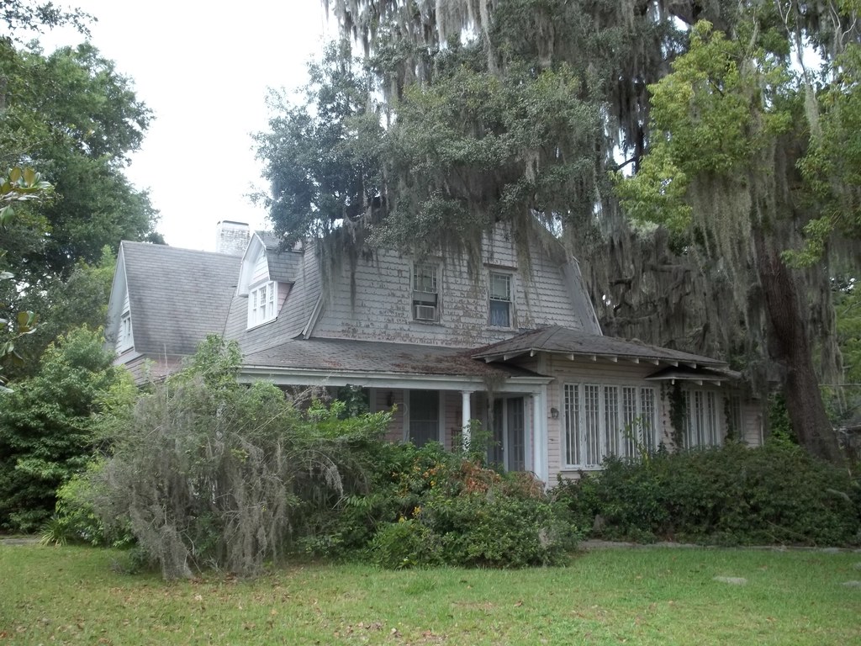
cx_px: 430
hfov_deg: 55.4
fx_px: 821
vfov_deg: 42.9
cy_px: 323
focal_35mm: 33
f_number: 3.3
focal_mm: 5.9
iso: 64
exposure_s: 1/100
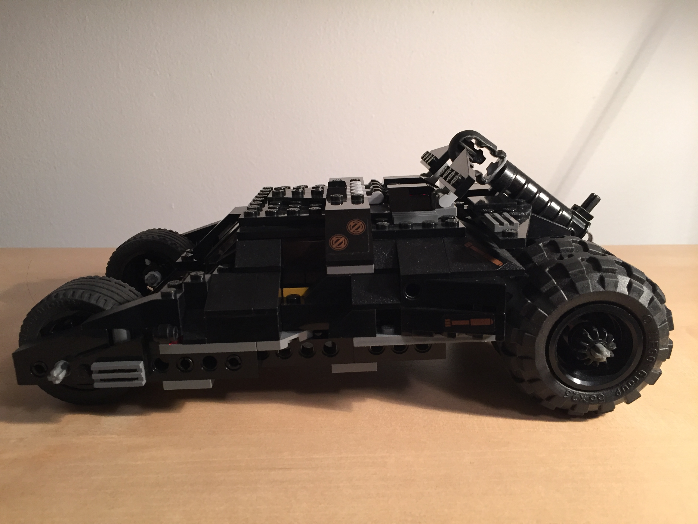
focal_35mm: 29
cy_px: 262
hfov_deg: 61.7
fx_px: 585
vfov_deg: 48.2
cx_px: 349
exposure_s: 1/30
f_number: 2.2
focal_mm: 4.15
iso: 100
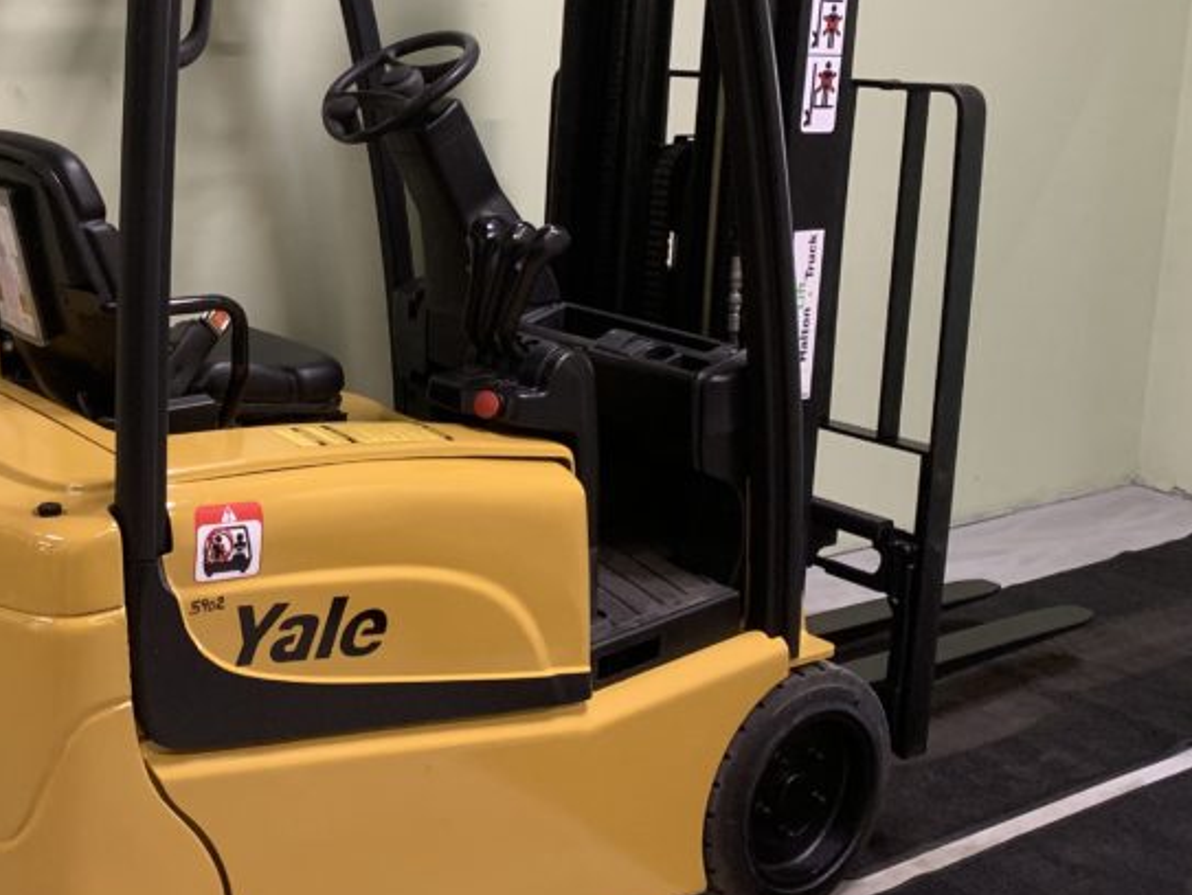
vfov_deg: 29.6
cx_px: 263
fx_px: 1688
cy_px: 327
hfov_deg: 37.7
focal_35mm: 49
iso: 400
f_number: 1.8
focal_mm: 4.25
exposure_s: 1/60
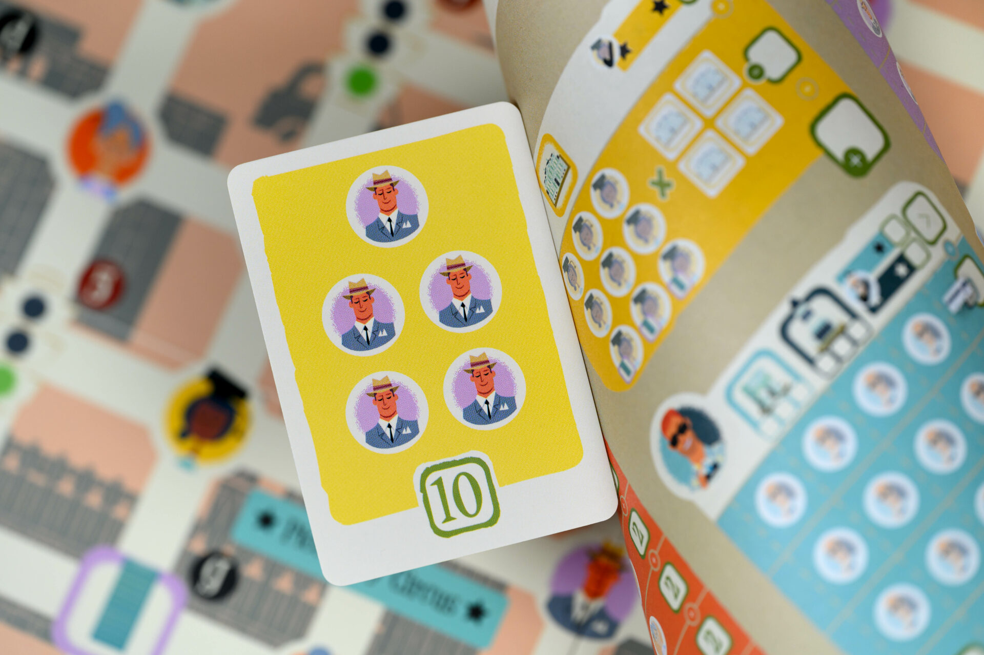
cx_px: 492
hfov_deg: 19.5
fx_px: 2868
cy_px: 328
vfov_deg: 13.0
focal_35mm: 105
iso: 320
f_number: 4.5
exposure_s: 1/500
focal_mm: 105
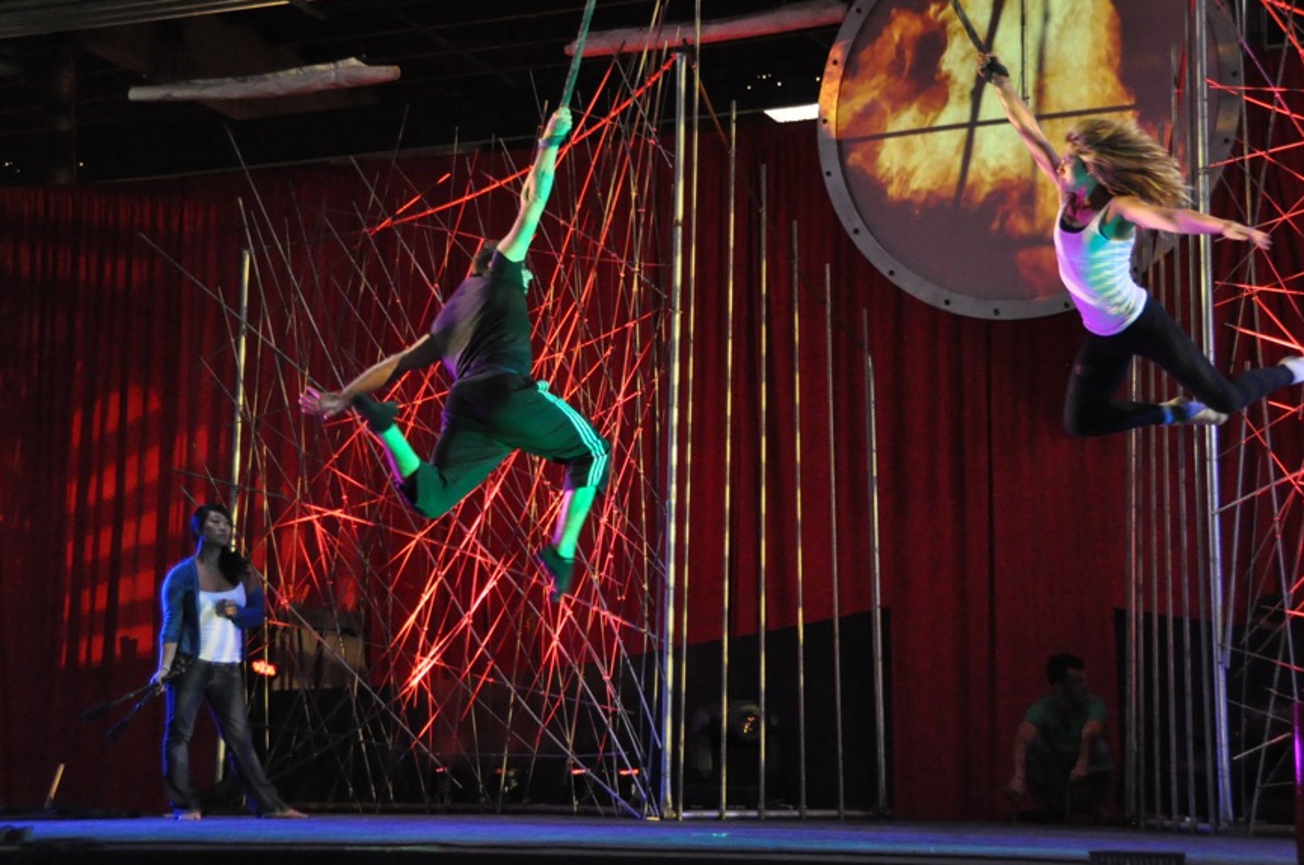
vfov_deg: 20.5
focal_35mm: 66
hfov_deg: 30.6
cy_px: 373
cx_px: 641
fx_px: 2387
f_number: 4.2
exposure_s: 1/125
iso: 3200
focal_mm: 38
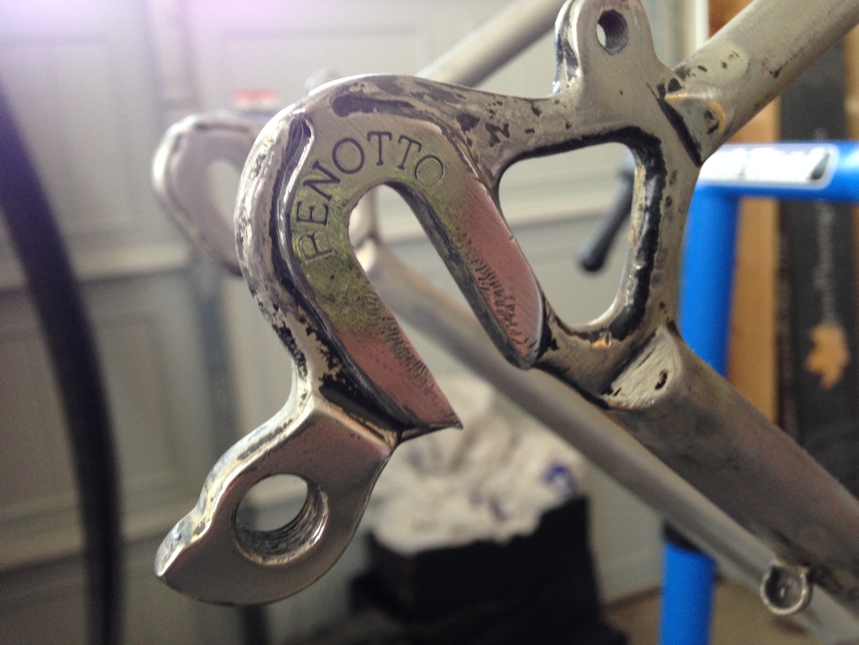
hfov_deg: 55.4
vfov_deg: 42.9
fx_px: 819
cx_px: 430
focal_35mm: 33
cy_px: 322
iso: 125
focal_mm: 4.12
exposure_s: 1/20
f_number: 2.4
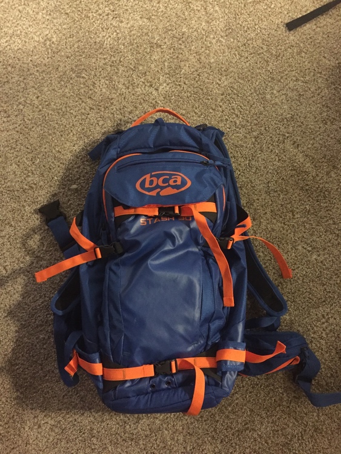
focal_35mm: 29
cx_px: 170
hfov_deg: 48.3
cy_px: 227
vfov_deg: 61.6
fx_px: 381
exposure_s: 1/15
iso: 640
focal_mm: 4.15
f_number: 2.2
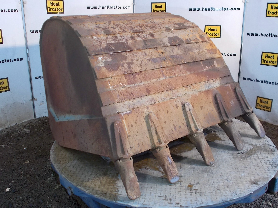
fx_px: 321
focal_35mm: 40
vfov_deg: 36.0
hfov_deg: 46.8
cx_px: 140
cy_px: 104
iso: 200
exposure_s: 1/20
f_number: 3.9
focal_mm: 6.9
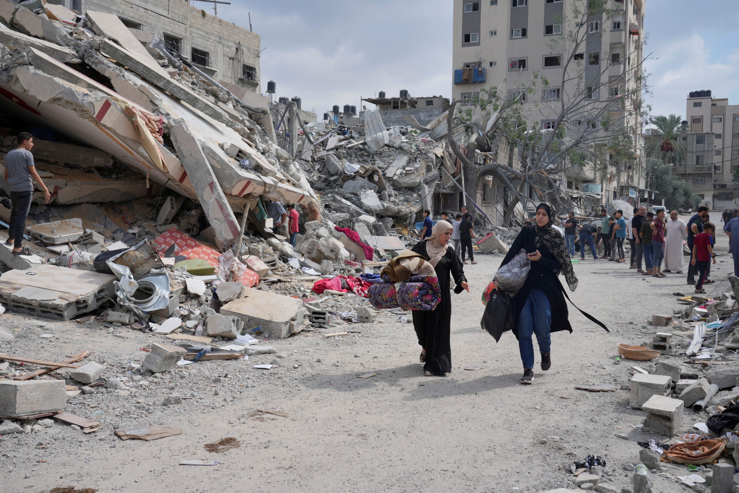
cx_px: 370
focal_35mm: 35
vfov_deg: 37.9
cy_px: 246
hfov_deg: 54.4
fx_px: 718
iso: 100
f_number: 5.6
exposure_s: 1/800
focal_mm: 35
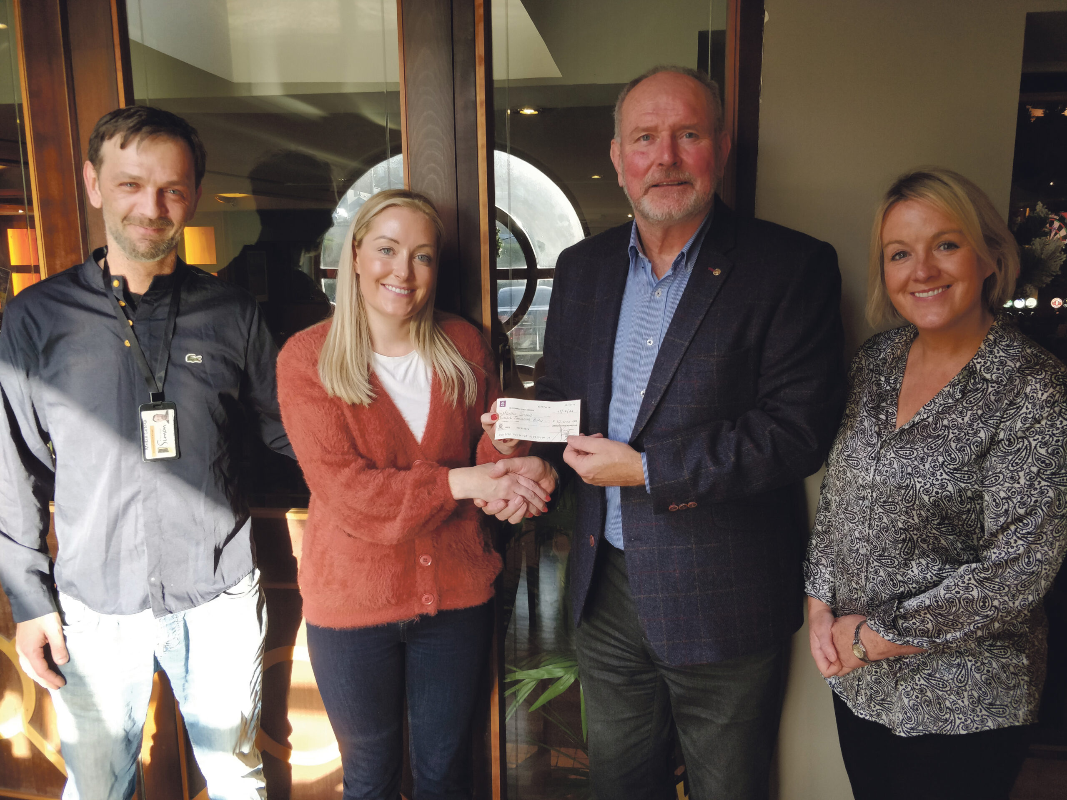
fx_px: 740
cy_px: 400
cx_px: 534
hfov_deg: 71.6
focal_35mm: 24
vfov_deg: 56.8
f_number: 1.7
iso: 400
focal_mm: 4.1
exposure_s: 1/100
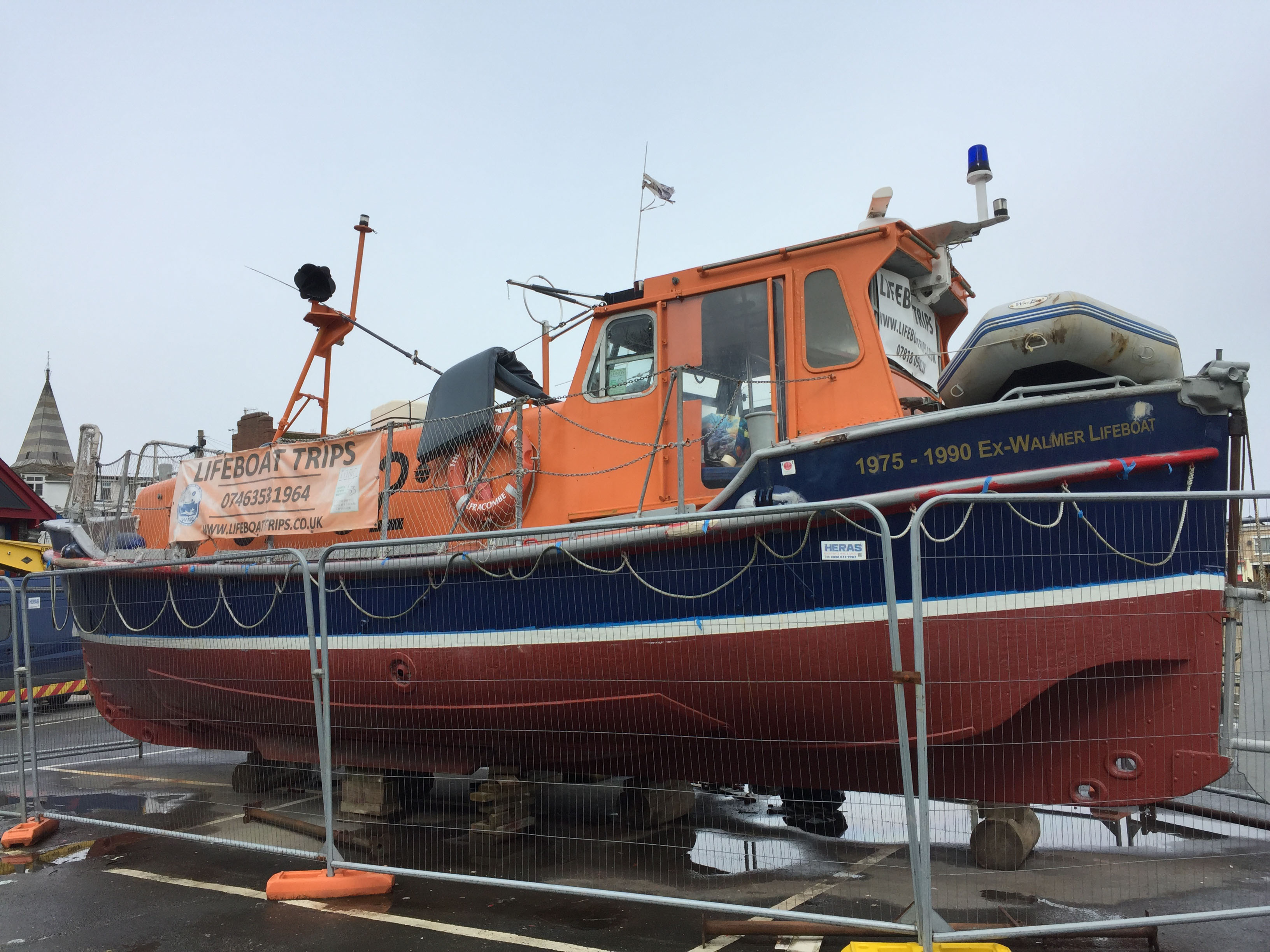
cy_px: 476
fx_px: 1064
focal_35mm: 29
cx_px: 635
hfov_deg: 61.7
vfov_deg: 48.2
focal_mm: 4.15
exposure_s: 1/1276
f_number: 2.2
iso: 32
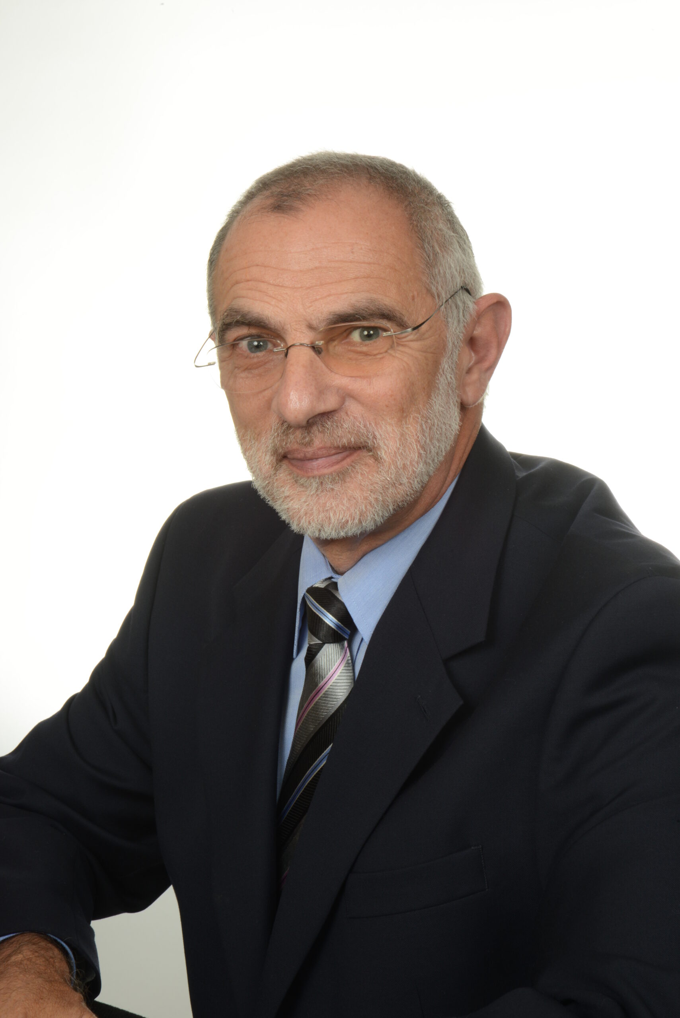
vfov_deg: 18.6
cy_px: 509
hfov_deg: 12.5
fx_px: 3113
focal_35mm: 110
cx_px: 340
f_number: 25
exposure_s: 1/80
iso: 500
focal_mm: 110
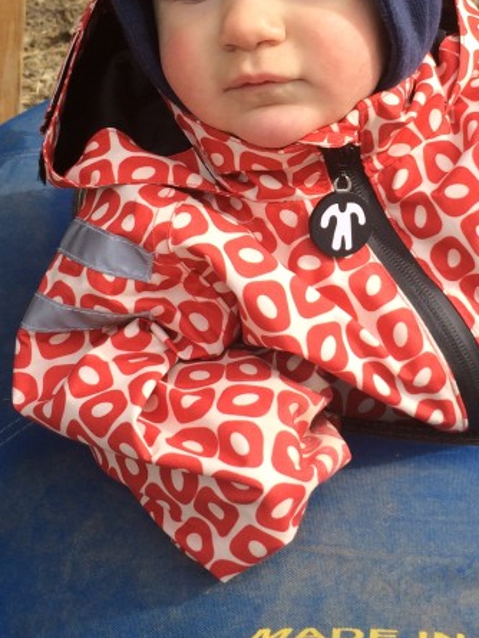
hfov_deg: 21.2
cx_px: 346
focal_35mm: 69
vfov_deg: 27.8
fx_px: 1272
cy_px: 165
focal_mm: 4.12
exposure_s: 1/855
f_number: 2.2
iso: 32
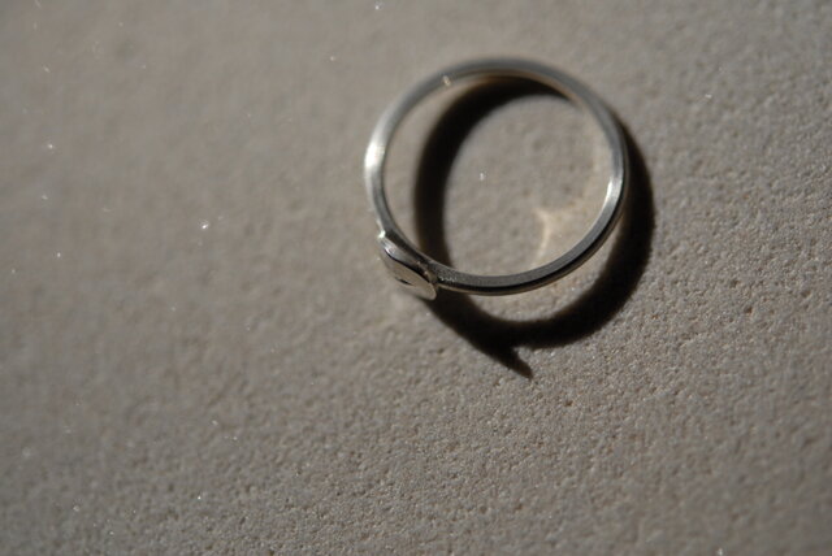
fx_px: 2082
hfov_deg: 22.6
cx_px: 416
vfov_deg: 15.2
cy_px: 278
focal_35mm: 90
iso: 320
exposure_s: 1/8000
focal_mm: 60
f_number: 3.2
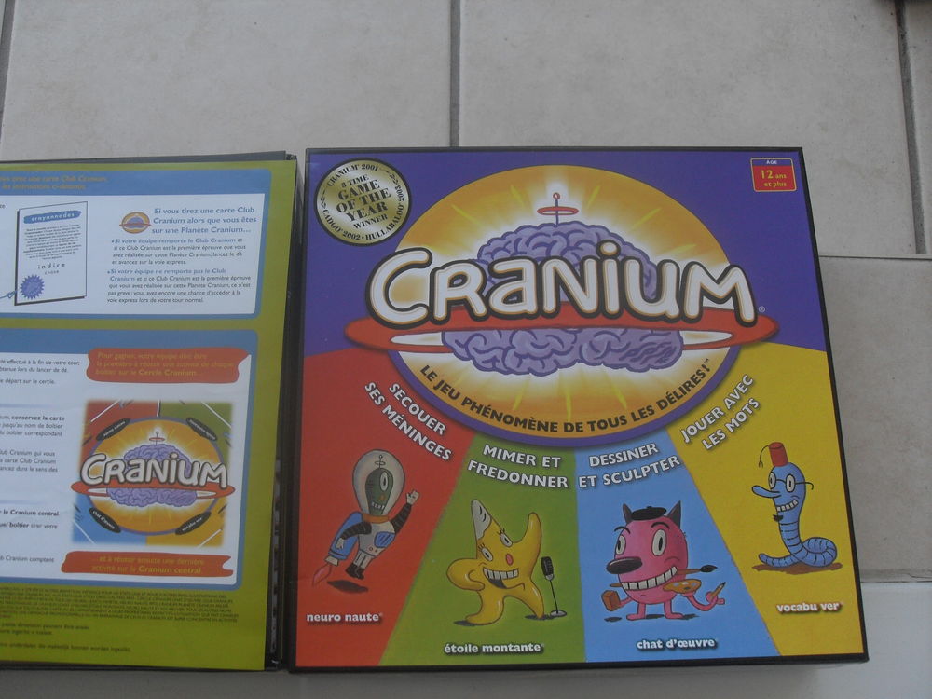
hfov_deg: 50.1
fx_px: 996
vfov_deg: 38.7
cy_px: 350
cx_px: 466
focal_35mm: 37
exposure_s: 1/90
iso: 80
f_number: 2.8
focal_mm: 6.3
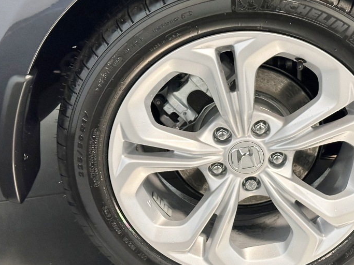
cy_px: 149
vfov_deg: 20.4
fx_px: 736
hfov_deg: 26.8
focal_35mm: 72
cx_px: 243
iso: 500
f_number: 1.78
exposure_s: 1/40
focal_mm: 6.86
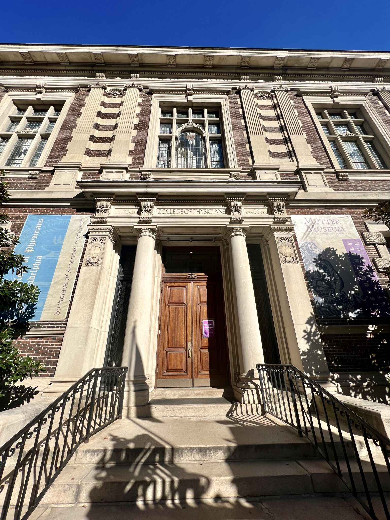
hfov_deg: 89.9
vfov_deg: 106.2
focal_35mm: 13
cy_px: 260
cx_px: 195
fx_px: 195
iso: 32
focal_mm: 1.57
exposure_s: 1/1727
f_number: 1.8
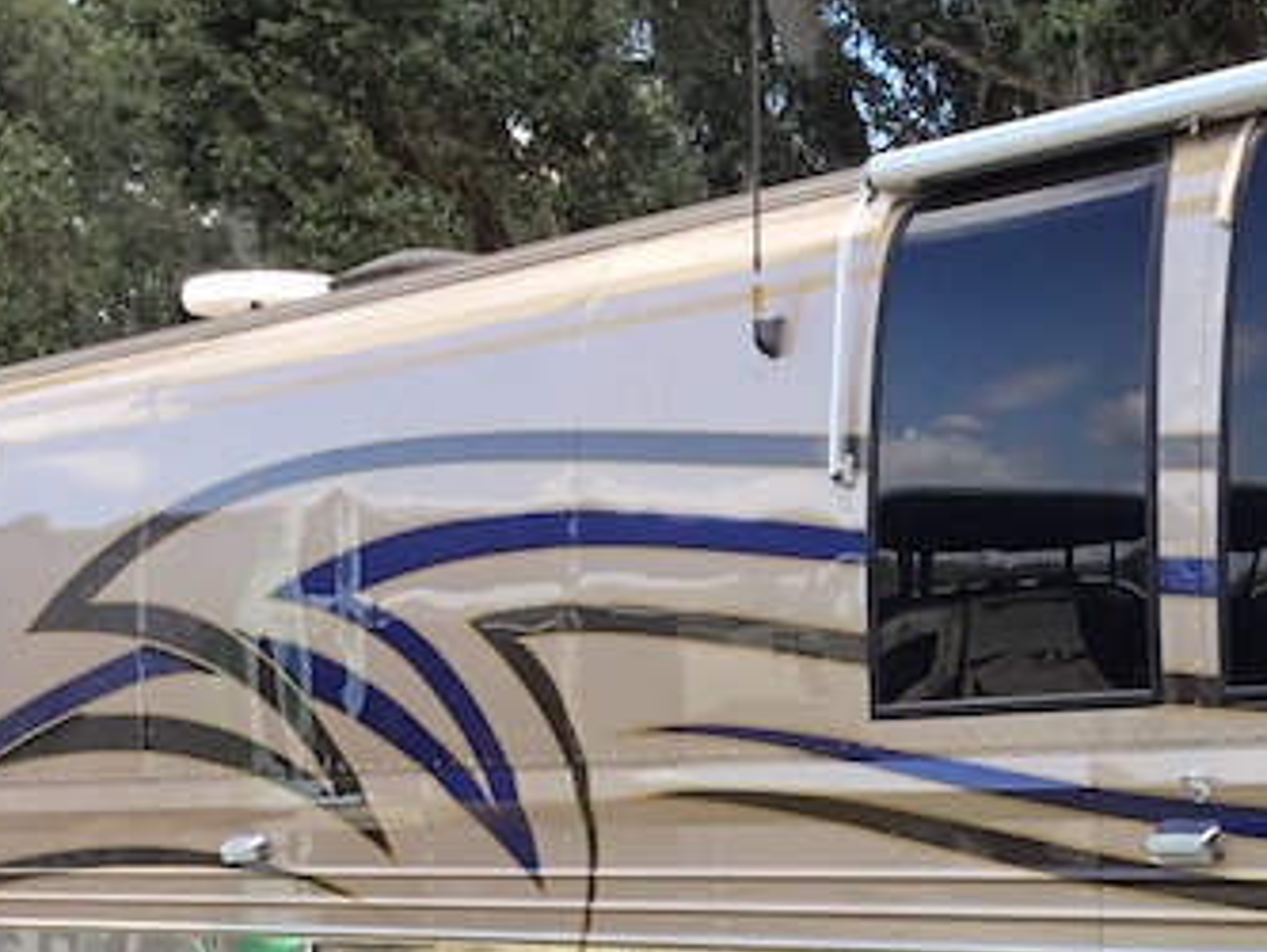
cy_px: 990
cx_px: 1119
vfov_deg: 15.6
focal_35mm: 93
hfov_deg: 20.7
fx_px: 3405
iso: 25
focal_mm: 3.3
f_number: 2.4
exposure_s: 1/267
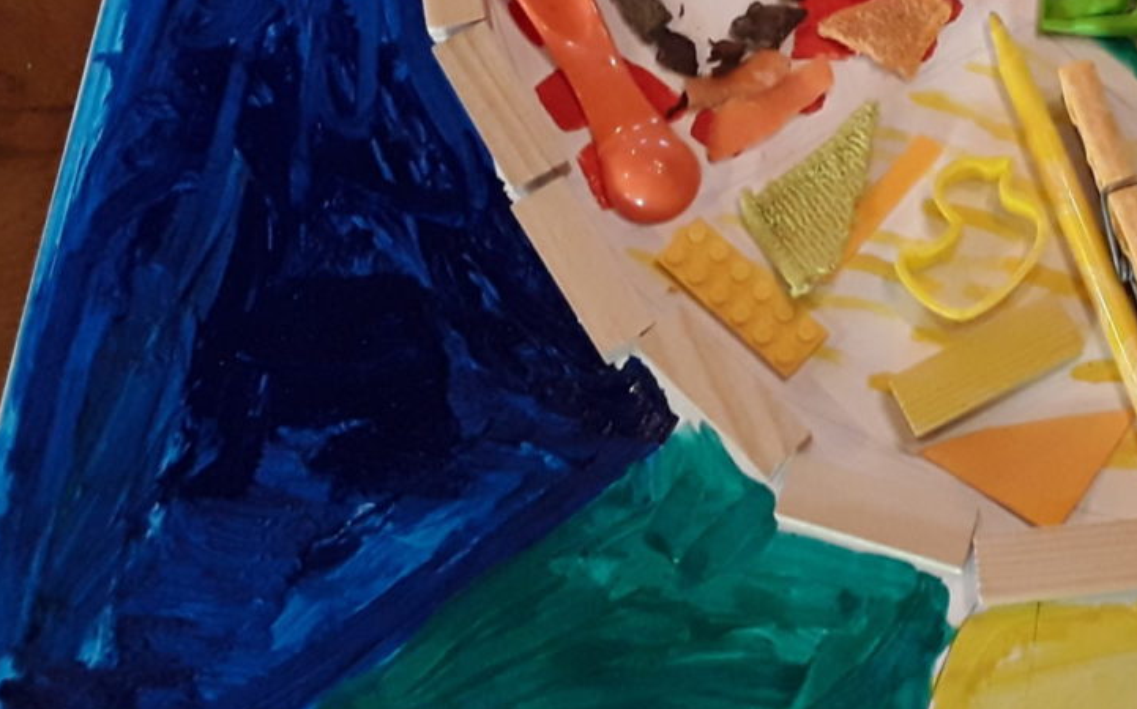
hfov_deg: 32.0
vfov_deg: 20.7
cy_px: 22
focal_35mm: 61
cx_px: 1000
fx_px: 1889
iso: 160
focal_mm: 2.91
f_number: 1.9
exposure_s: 1/20
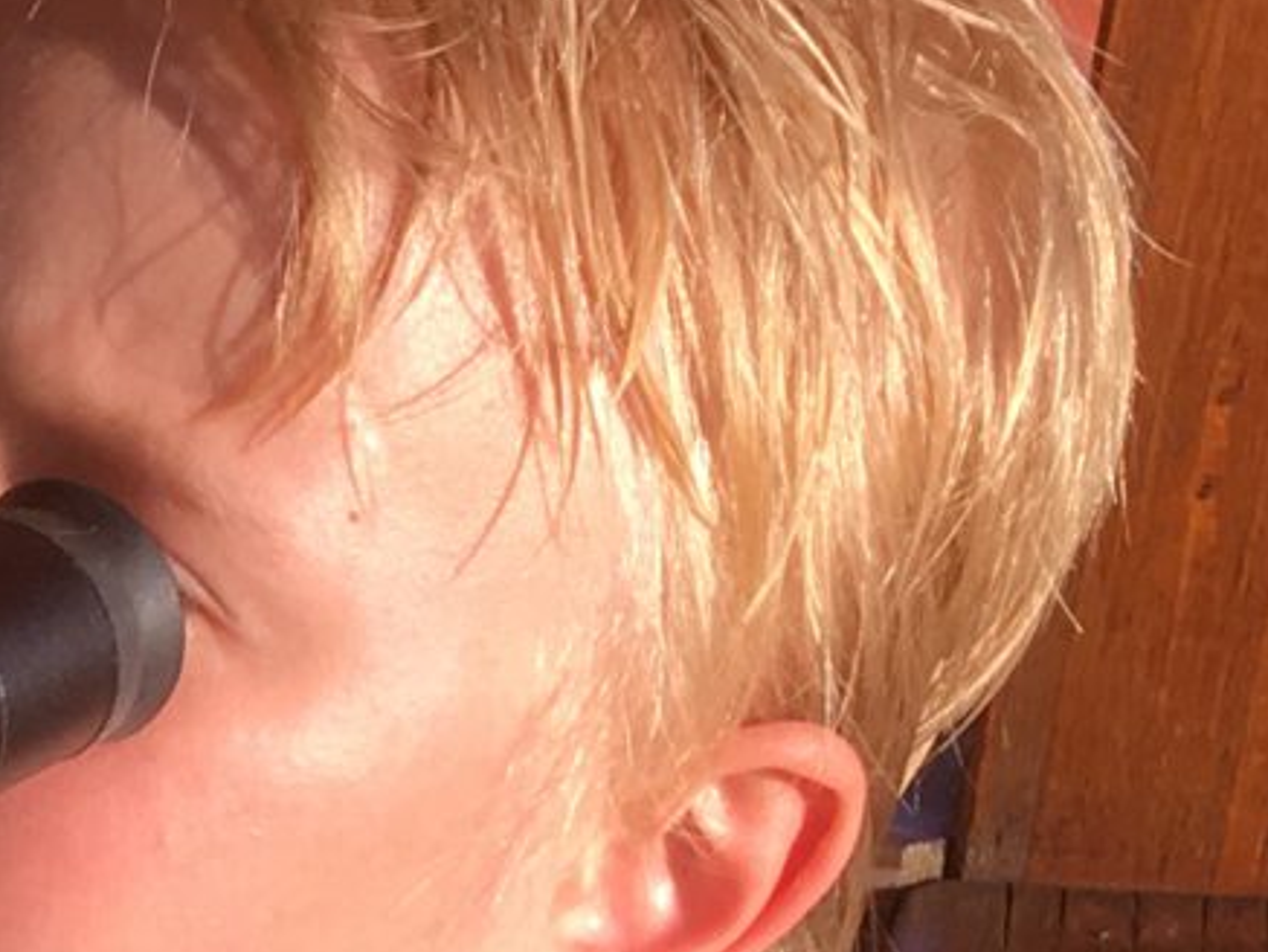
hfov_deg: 10.4
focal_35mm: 170
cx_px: -1491
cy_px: 1741
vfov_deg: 8.4
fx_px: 6229
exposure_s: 1/663
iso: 25
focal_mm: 4.15
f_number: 2.2
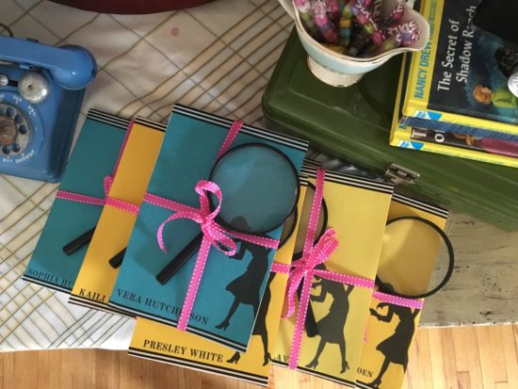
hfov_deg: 61.6
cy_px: 194
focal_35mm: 29
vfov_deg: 48.3
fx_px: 434
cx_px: 259
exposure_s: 1/15
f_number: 2.2
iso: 320
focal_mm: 4.15
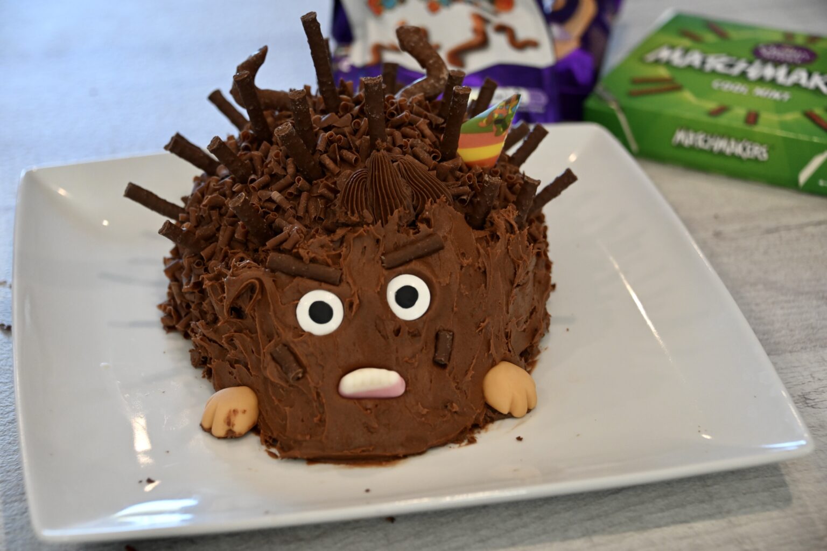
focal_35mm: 85
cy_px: 276
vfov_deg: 16.1
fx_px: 1951
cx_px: 414
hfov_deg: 23.9
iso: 2200
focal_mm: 85
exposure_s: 1/125
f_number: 5
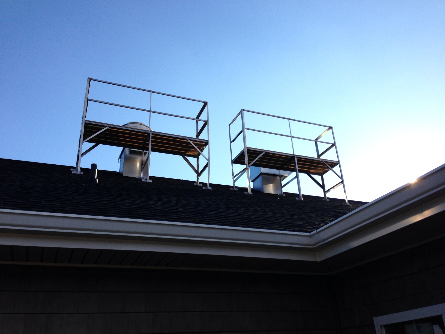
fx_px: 424
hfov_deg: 55.4
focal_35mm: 33
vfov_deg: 42.9
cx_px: 222
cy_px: 167
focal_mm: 4.13
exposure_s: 1/1466
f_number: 2.4
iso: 50
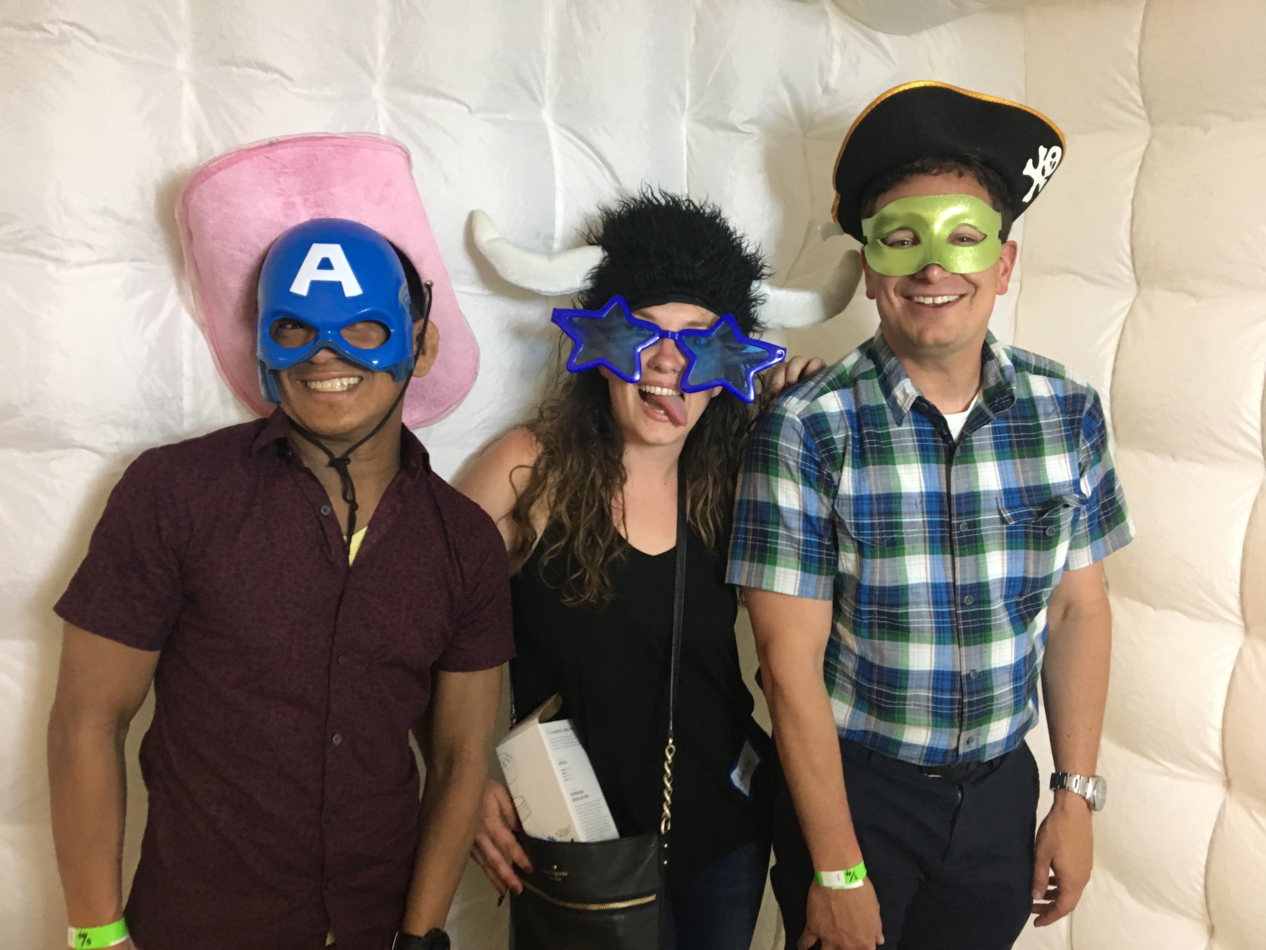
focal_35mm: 29
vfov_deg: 48.2
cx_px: 633
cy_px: 475
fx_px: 1061
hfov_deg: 61.7
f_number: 2.2
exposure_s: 1/30
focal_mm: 4.15
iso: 160
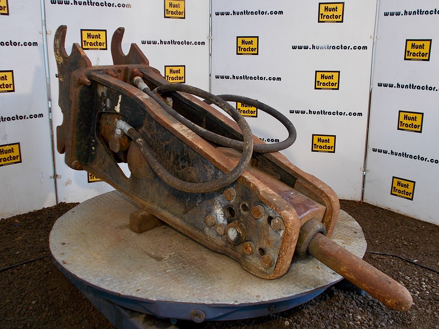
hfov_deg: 47.9
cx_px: 220
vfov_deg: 36.8
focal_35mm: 39
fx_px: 495
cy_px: 164
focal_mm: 6.9
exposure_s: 1/40
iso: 80
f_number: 3.9
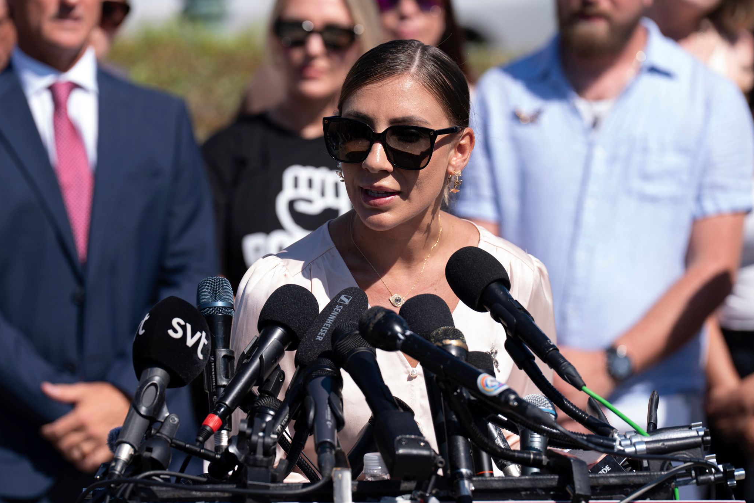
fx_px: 4209
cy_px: 252
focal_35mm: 201
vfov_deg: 6.8
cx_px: 377
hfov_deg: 10.2
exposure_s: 1/800
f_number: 4.5
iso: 80
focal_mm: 200
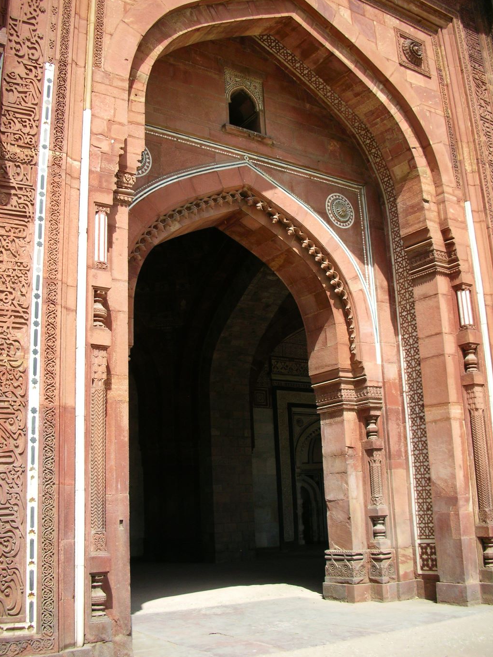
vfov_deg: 51.3
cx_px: 240
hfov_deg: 39.7
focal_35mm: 36
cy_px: 325
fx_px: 684
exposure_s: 1/54.8
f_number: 8.5
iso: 50
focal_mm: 5.8
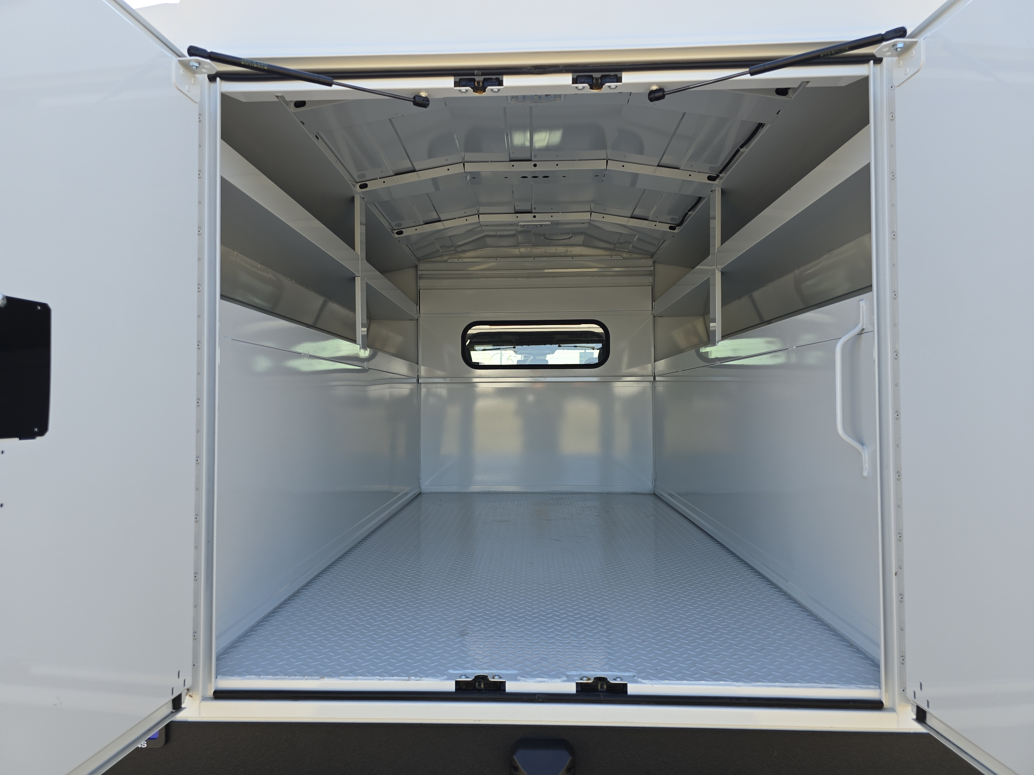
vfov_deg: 58.9
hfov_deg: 73.9
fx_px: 687
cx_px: 517
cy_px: 388
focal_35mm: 23
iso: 16
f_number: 1.7
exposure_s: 1/180
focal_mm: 6.3
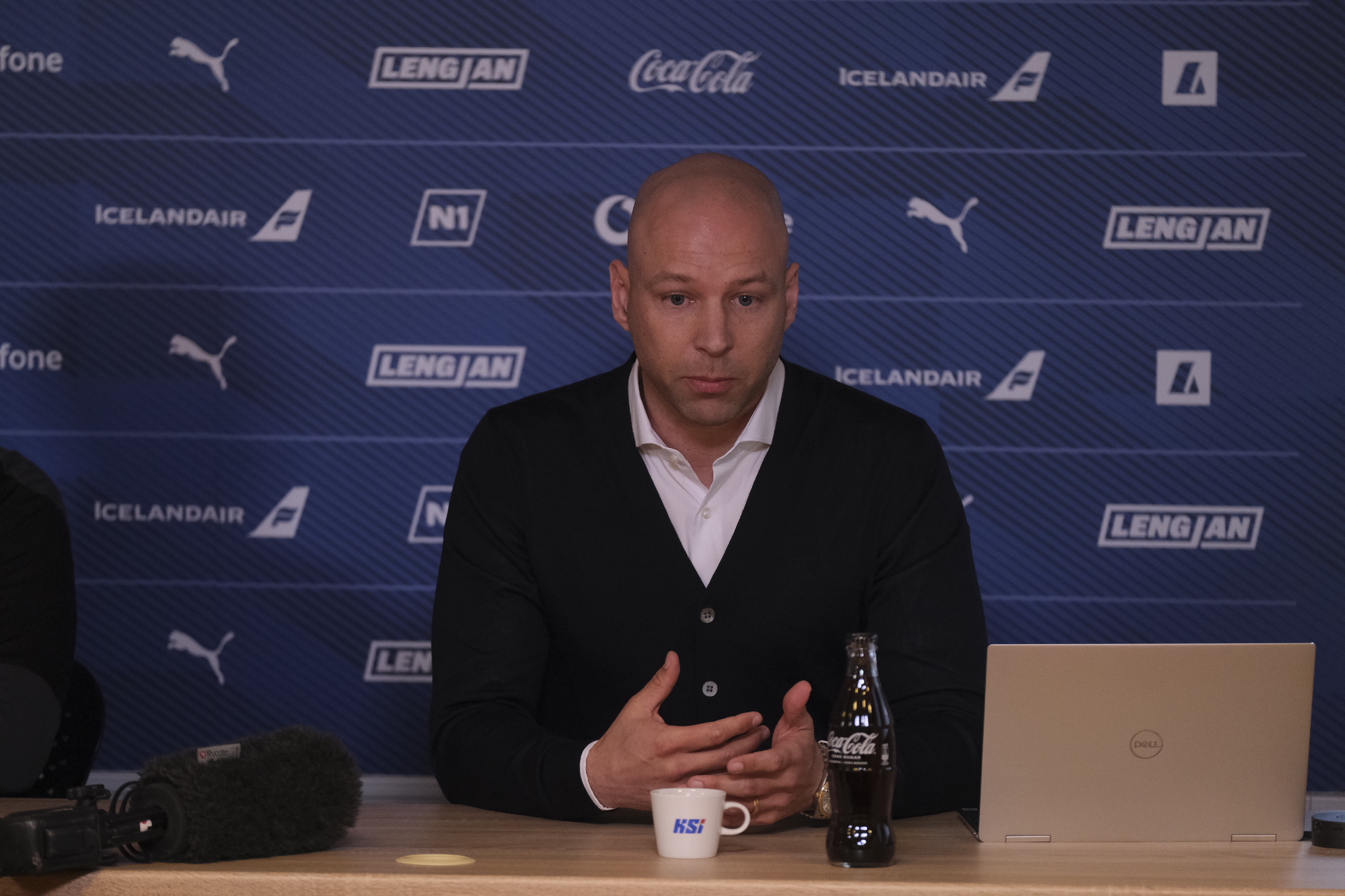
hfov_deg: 9.8
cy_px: 448
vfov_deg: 6.5
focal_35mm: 210
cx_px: 672
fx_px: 7845
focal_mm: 140
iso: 2000
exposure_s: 1/160
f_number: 2.8
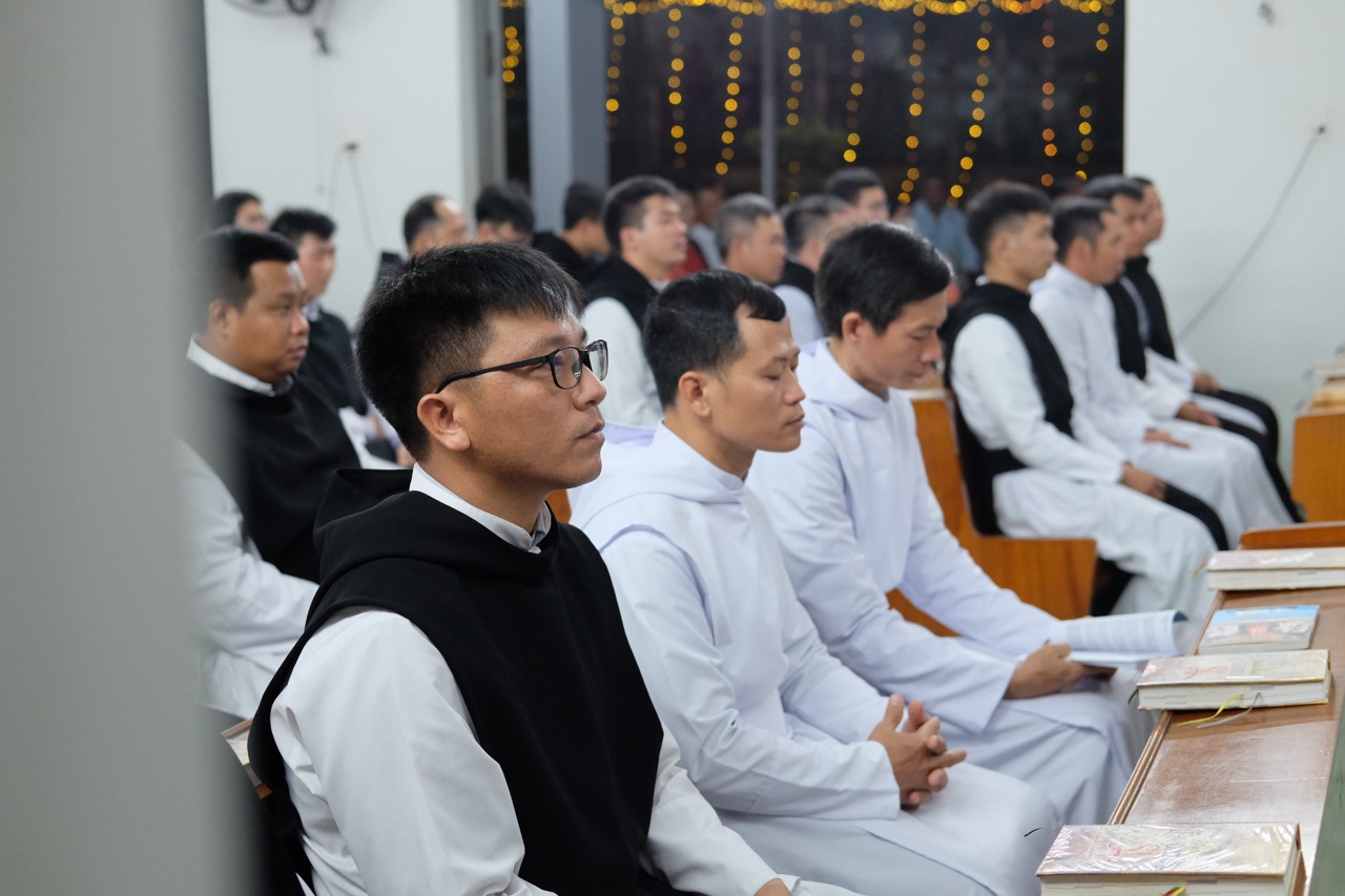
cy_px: 448
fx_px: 1980
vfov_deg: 25.5
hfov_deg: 37.5
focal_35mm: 53
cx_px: 672
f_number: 2.8
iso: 2000
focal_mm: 35
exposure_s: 1/250
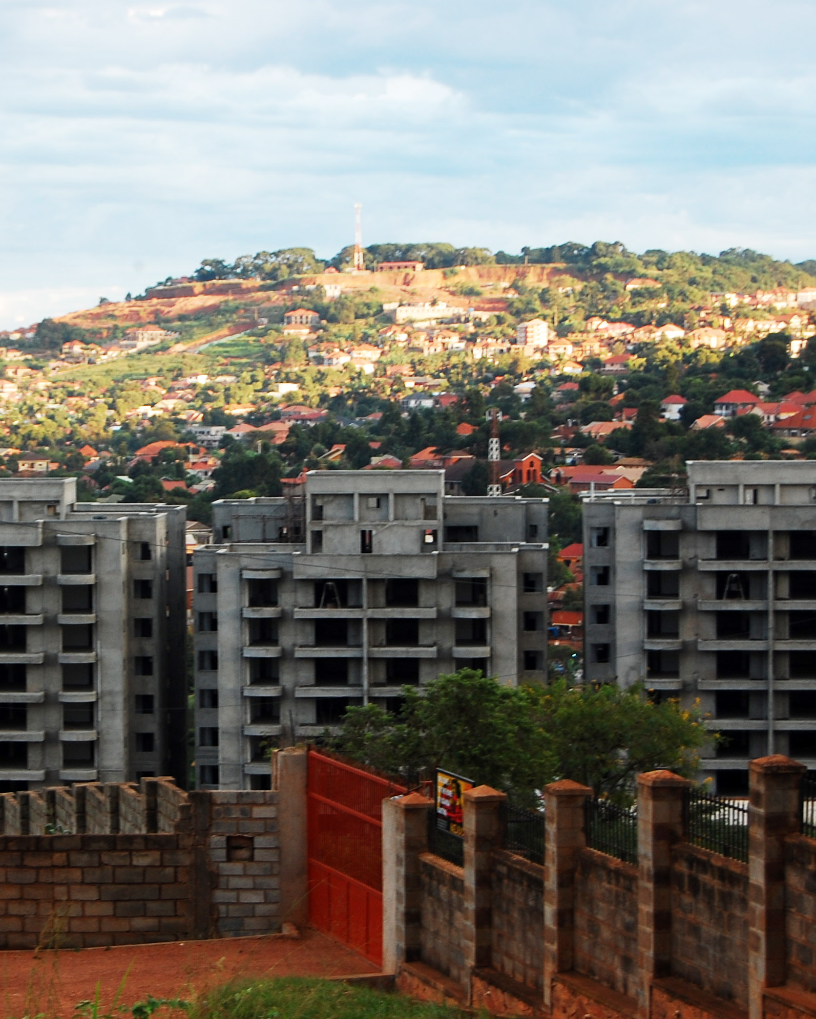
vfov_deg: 18.8
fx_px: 3079
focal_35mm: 102
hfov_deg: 15.0
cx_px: 205
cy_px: 508
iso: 200
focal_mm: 48
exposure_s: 1/50
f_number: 5.6
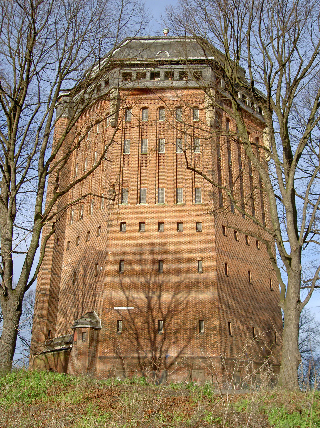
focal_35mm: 39
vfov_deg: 47.9
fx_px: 481
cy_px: 214
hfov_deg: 36.8
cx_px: 160
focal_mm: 8
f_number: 4.7
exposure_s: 1/200
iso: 50
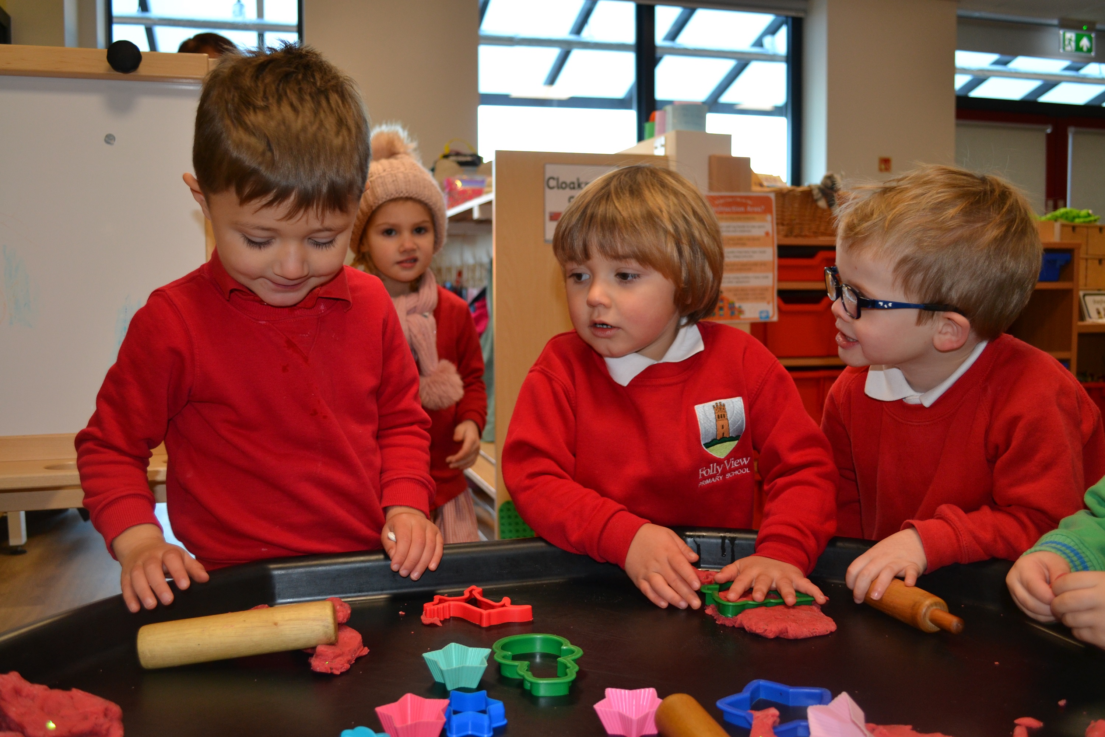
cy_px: 368
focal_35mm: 33
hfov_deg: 57.2
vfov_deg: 40.0
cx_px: 552
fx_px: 1013
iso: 400
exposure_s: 1/80
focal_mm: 22
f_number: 4
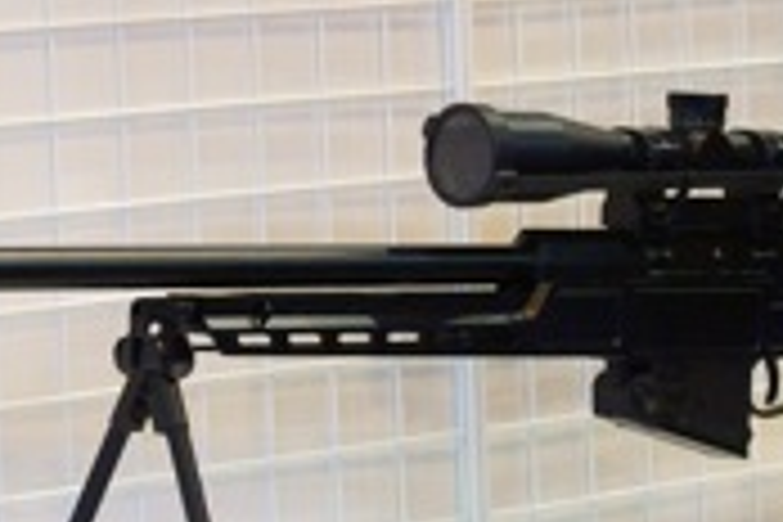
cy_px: 297
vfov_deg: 6.2
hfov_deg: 9.3
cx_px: 212
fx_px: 4814
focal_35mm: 221
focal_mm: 55
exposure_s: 1/125
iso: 1600
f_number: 5
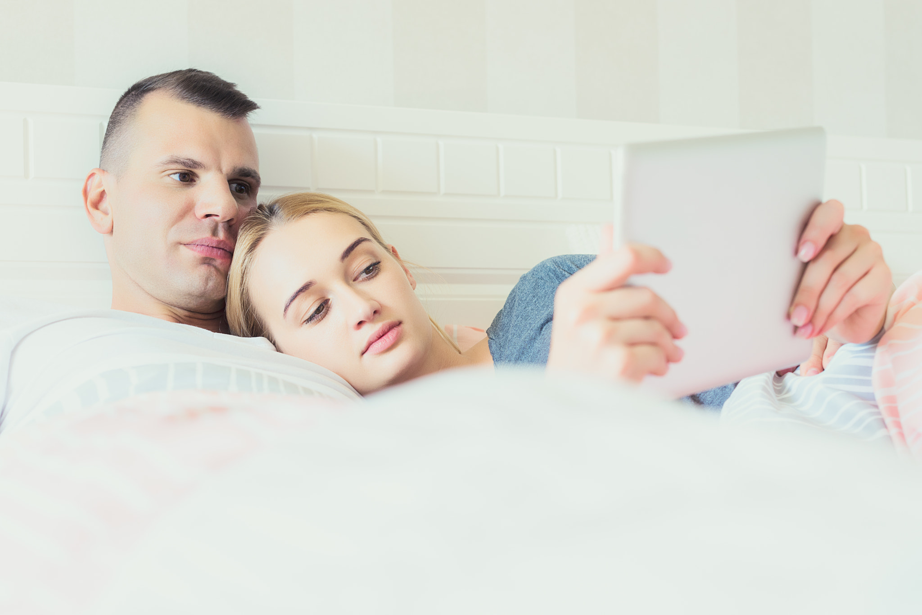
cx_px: 461
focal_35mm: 50
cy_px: 308
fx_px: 1281
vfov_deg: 27.0
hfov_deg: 39.6
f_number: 4
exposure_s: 1/80
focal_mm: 50
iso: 200
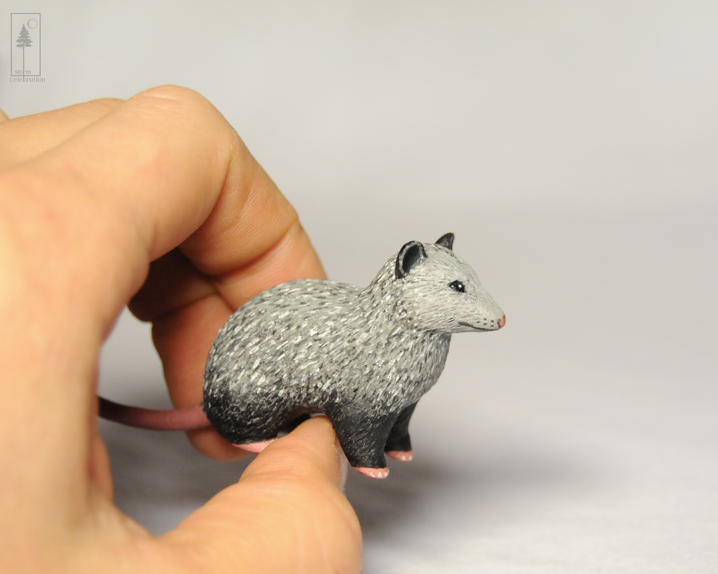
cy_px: 284
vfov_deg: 17.3
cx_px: 428
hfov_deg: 21.5
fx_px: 1891
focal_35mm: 89
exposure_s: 1/80
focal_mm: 52
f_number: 5.6
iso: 1250
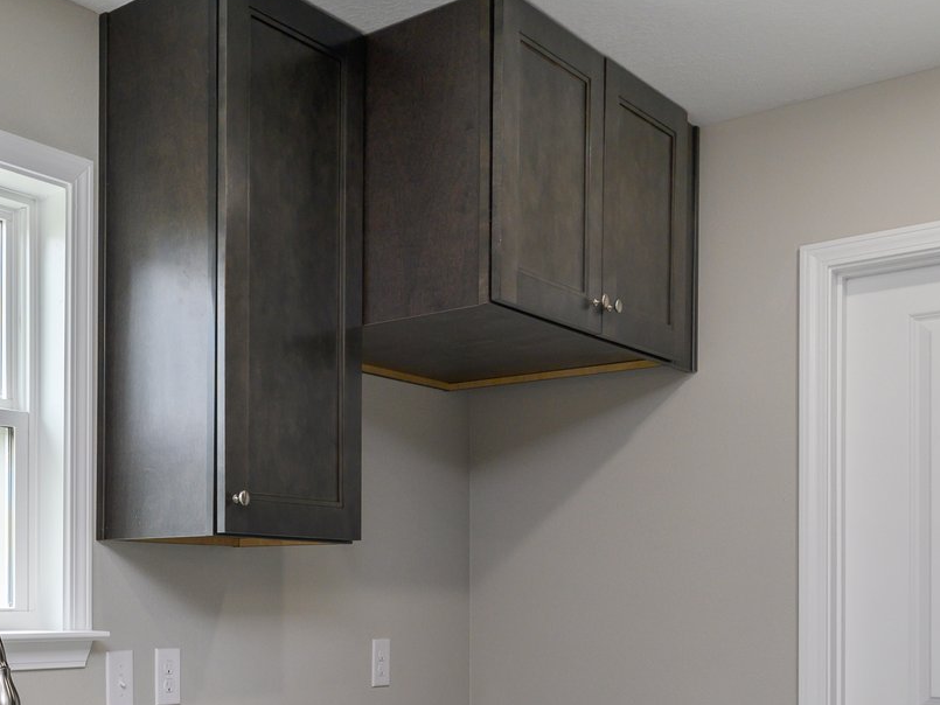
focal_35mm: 45
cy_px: 577
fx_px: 1228
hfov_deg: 38.4
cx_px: 56
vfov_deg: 31.1
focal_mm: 18.5
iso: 250
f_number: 9
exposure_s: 1/50
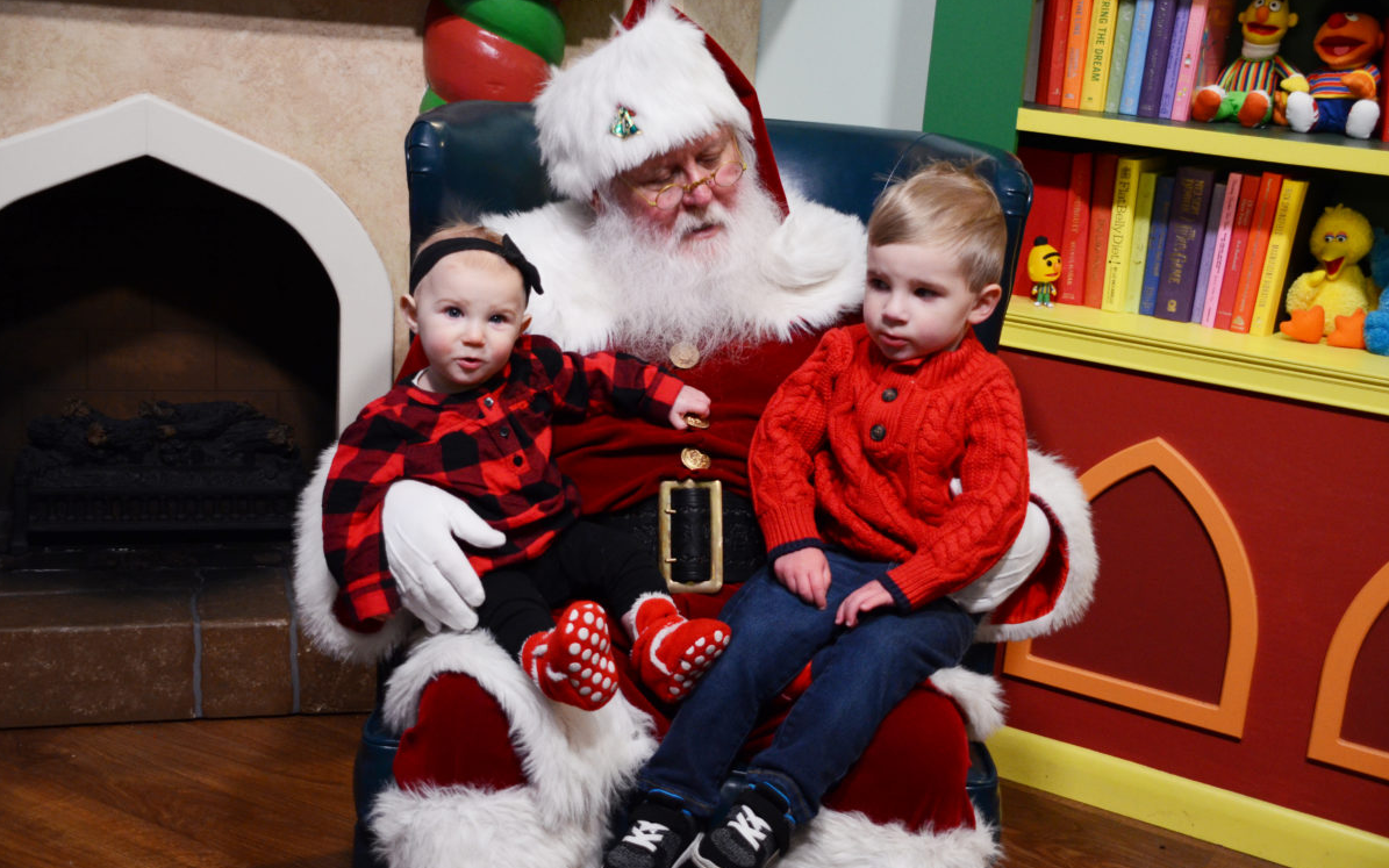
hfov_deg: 42.2
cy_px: 436
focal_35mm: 48
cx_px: 693
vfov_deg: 27.1
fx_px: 1799
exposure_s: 1/40
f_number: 4.2
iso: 1250
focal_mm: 31
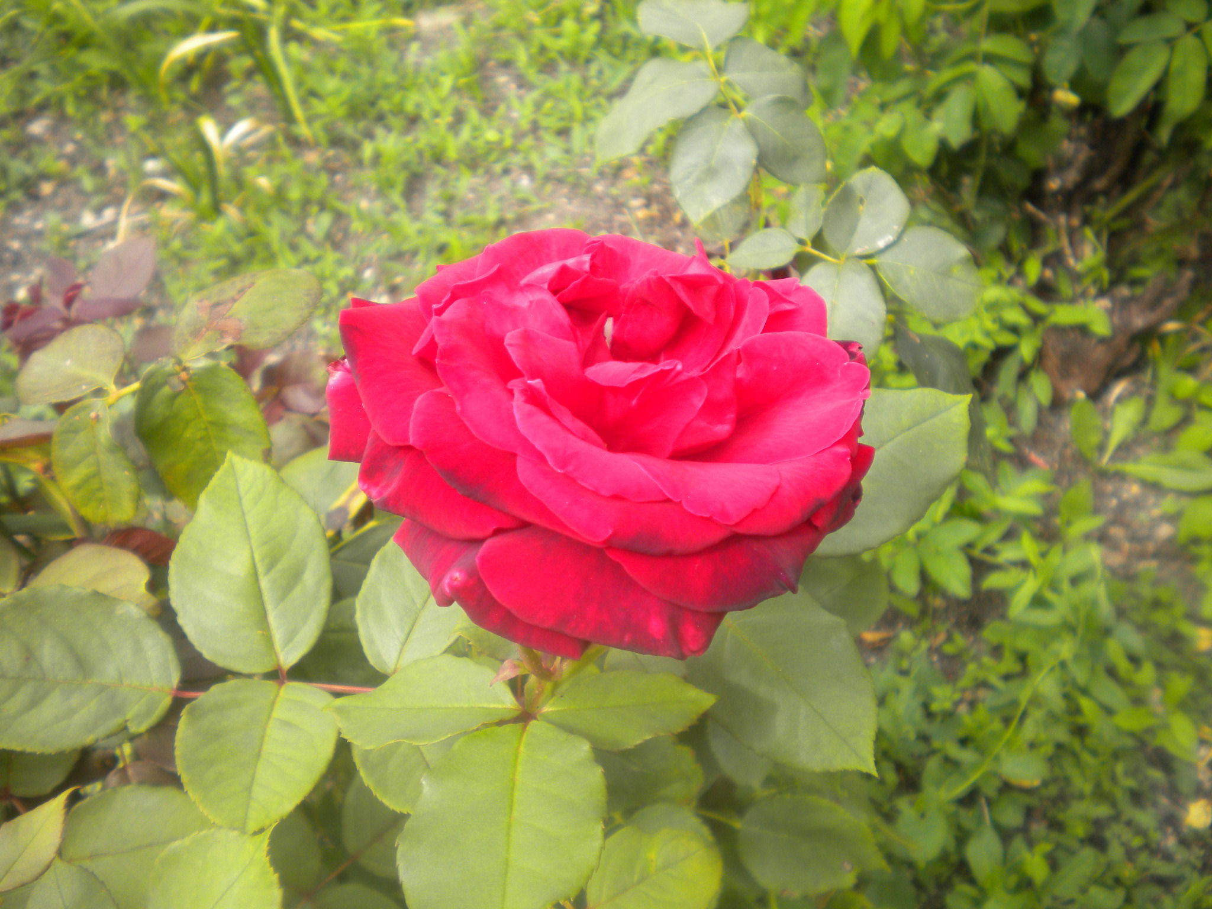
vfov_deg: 40.7
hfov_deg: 52.6
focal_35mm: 35
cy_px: 454
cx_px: 606
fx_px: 1225
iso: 80
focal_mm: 6.3
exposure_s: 1/221
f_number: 3.1
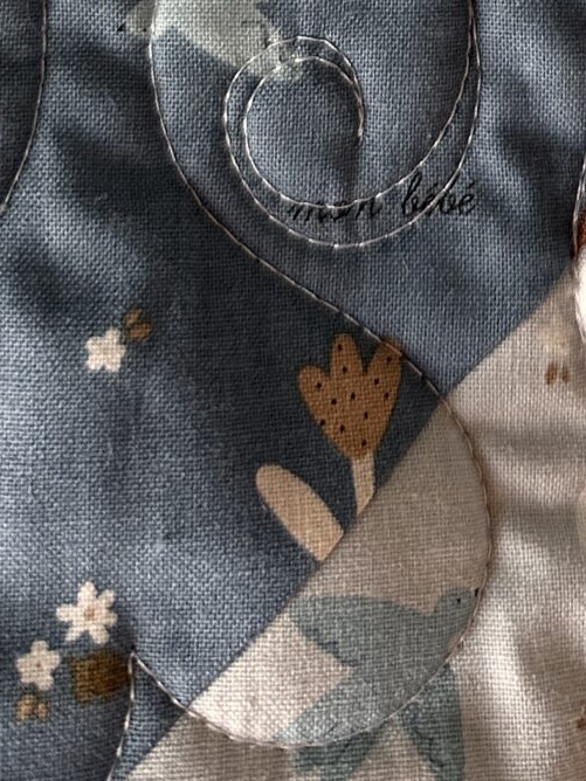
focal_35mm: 92
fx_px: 2077
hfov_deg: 15.6
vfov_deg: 17.5
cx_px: 643
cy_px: -600
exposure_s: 1/121
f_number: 1.78
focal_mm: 6.86
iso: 200
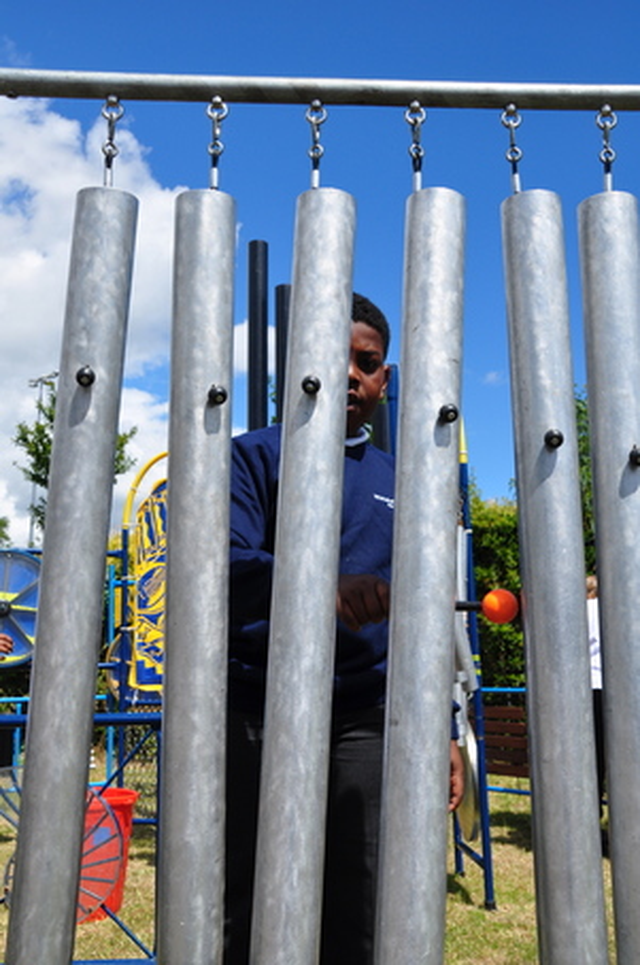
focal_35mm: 38
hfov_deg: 35.4
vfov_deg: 51.4
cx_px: 320
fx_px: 1004
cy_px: 482
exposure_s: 1/400
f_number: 10
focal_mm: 25
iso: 200
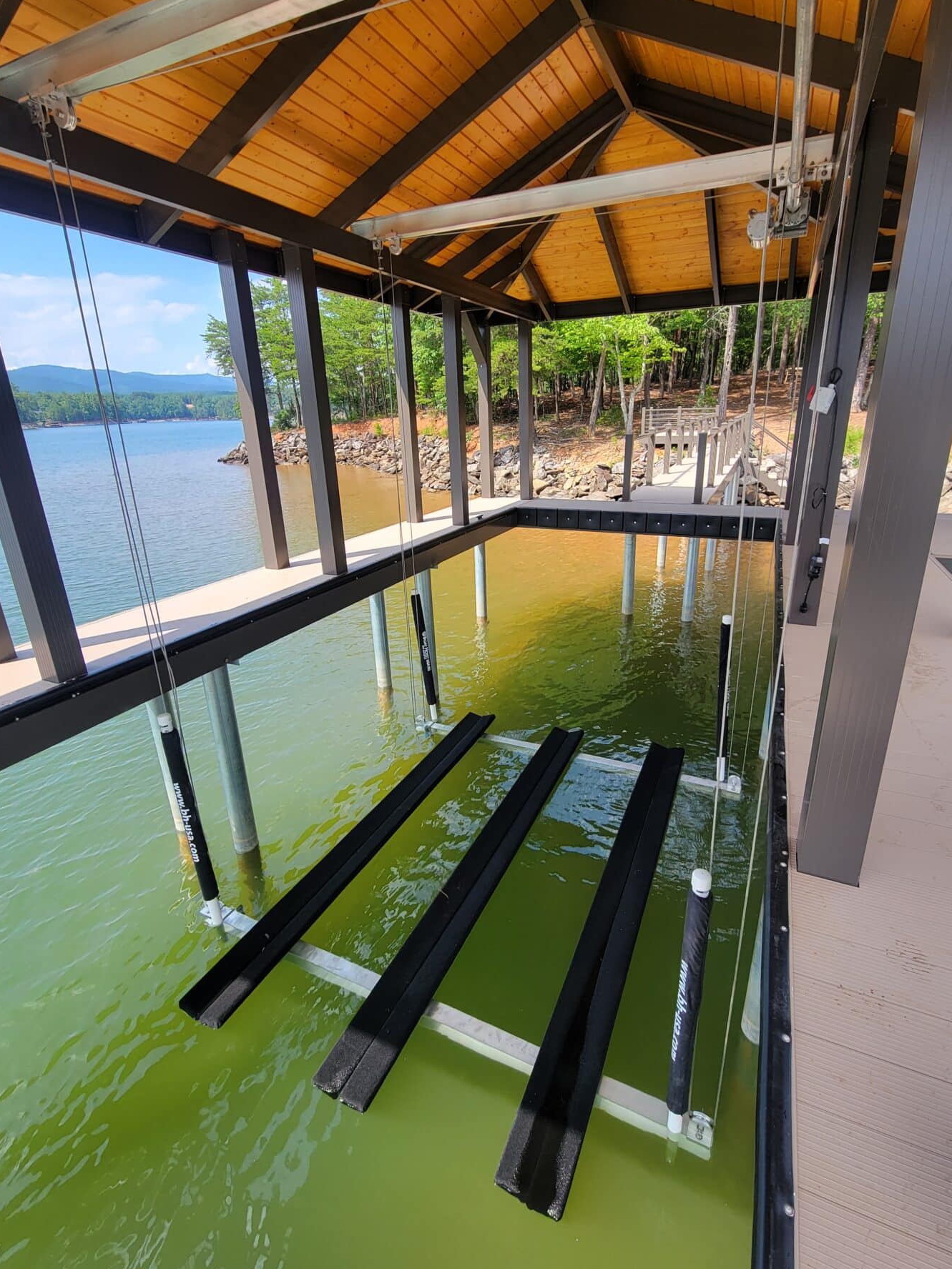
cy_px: 618
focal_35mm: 15
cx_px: 489
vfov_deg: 98.2
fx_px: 550
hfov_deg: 81.7
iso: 50
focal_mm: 2.2
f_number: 2.2
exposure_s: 1/457
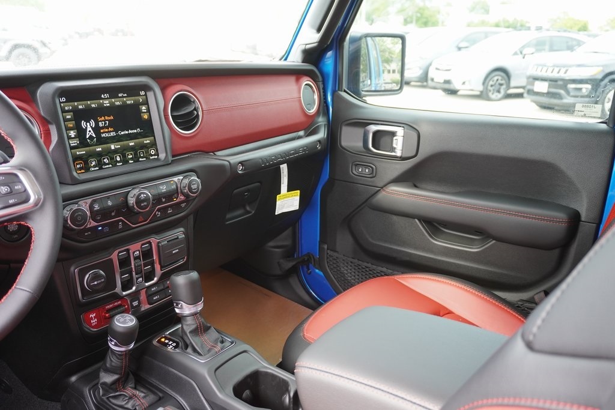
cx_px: 308
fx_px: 538
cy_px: 205
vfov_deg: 41.7
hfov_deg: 59.5
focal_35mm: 32
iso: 400
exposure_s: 1/60
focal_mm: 21
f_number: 4
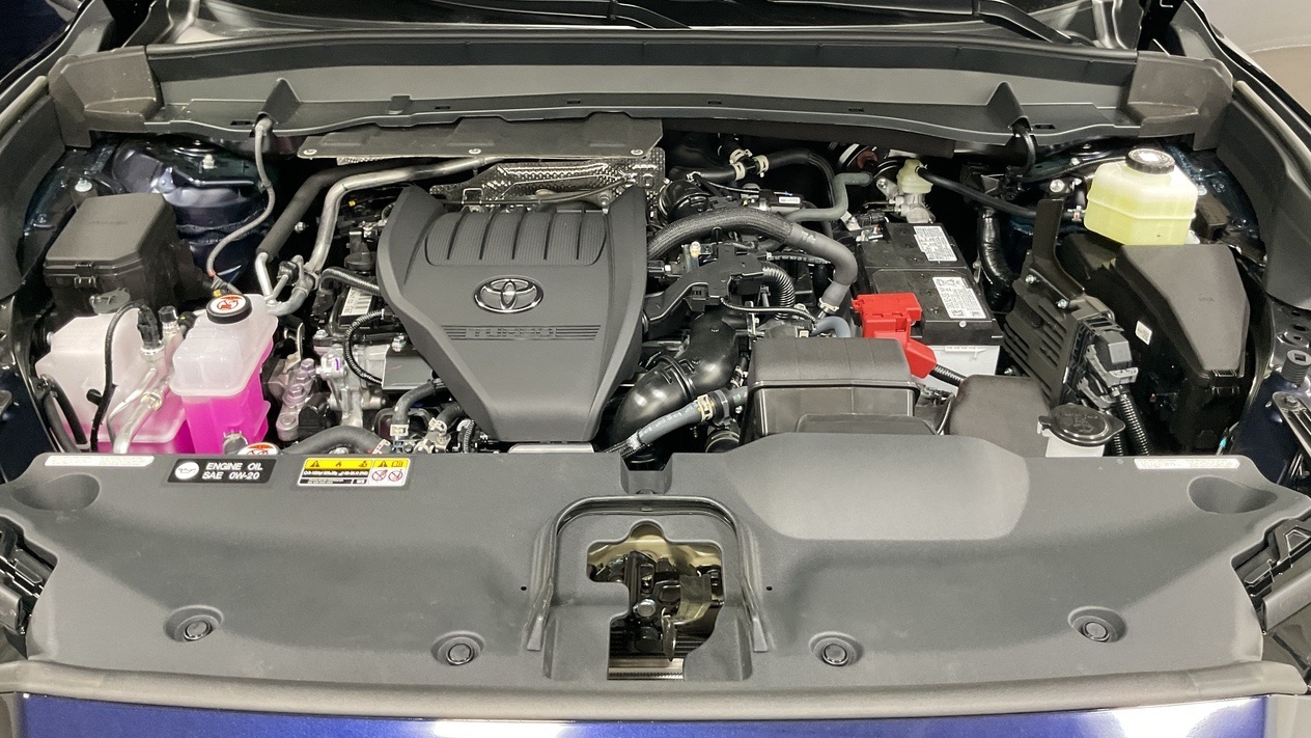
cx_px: 656
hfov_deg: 61.0
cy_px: 251
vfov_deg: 36.3
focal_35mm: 32
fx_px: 1112
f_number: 1.8
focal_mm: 3
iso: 125
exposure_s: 1/60
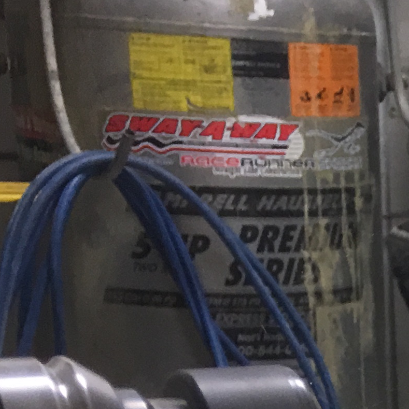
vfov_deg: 12.5
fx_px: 1751
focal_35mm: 131
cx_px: 939
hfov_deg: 11.4
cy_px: 667
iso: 25
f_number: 2.2
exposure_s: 1/30
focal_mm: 4.15
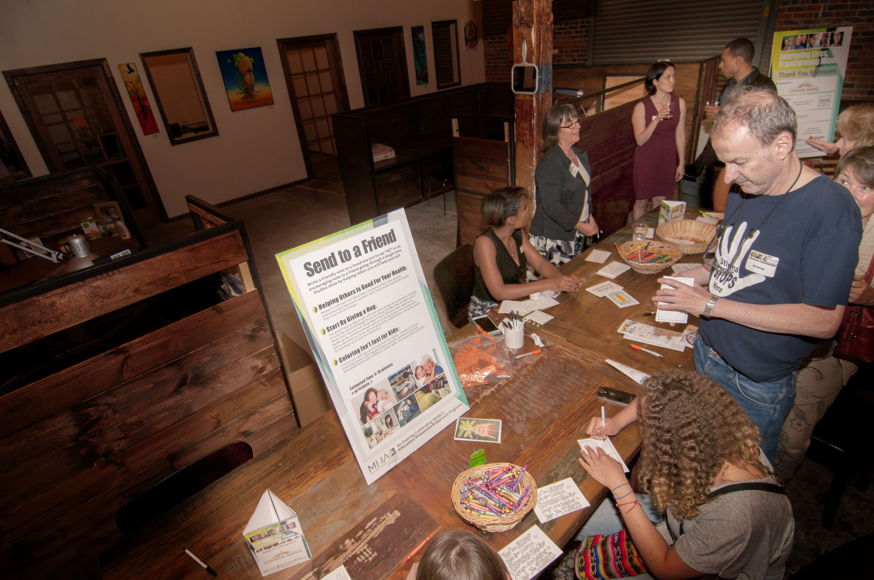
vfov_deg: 67.2
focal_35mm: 18
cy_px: 290
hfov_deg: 90.1
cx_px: 437
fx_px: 436
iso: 400
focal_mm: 12
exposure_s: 1/60
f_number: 5
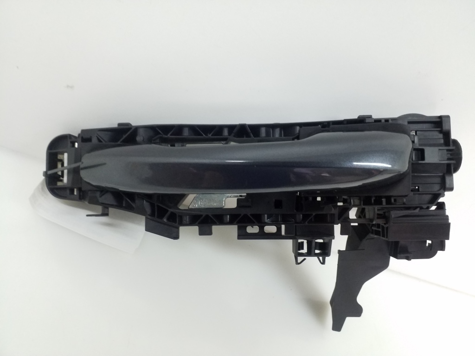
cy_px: 178
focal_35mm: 27
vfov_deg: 51.4
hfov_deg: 65.3
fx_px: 370
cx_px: 238
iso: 250
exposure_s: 1/50
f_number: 1.9
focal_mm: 3.6
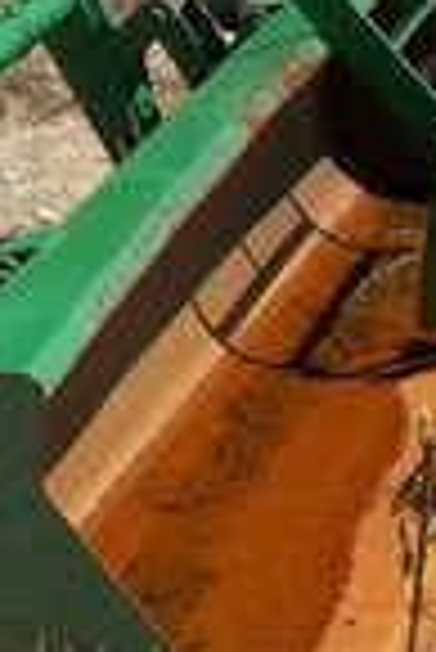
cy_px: 103
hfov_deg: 10.0
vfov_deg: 16.2
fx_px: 2265
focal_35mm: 125
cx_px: -508
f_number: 8.8
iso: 80
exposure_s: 1/200
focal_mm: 5.7
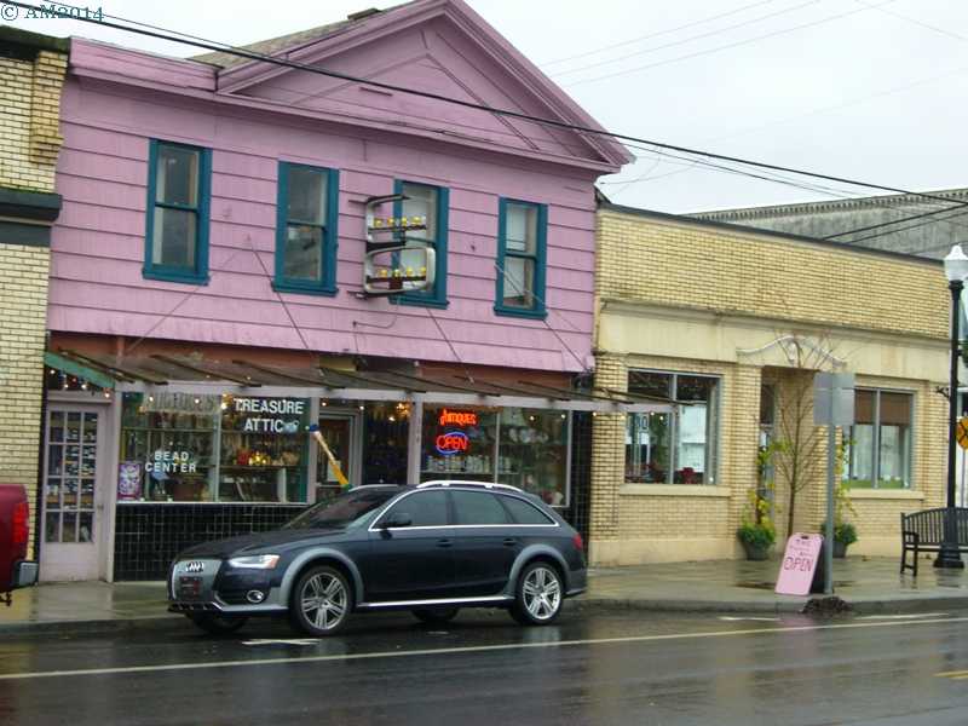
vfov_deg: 22.3
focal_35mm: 66
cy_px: 363
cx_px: 484
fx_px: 1846
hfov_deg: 29.4
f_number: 3.8
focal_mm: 13.7
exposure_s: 1/100
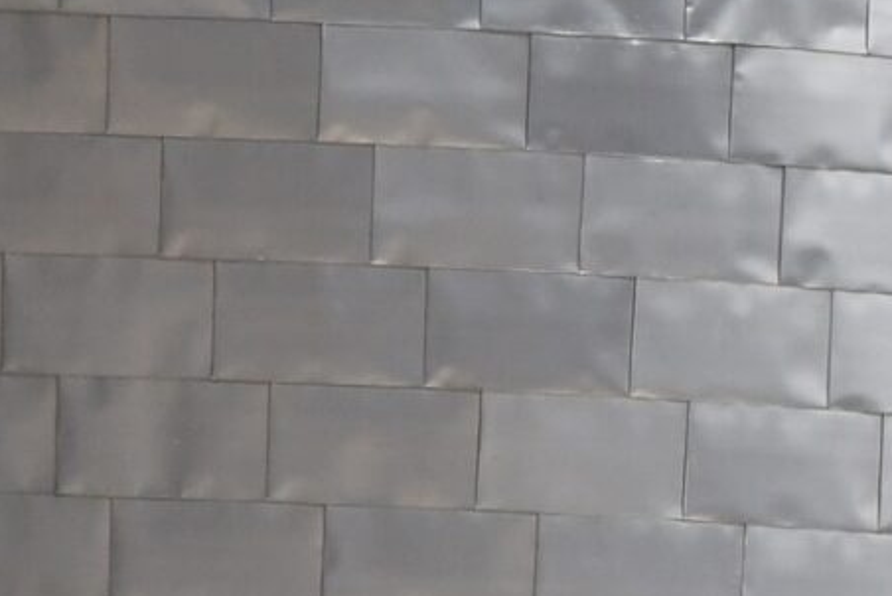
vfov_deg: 1.3
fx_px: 25685
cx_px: 1855
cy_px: 1029
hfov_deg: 2.0
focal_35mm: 1036
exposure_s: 1/1600
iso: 1000
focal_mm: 122
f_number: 8
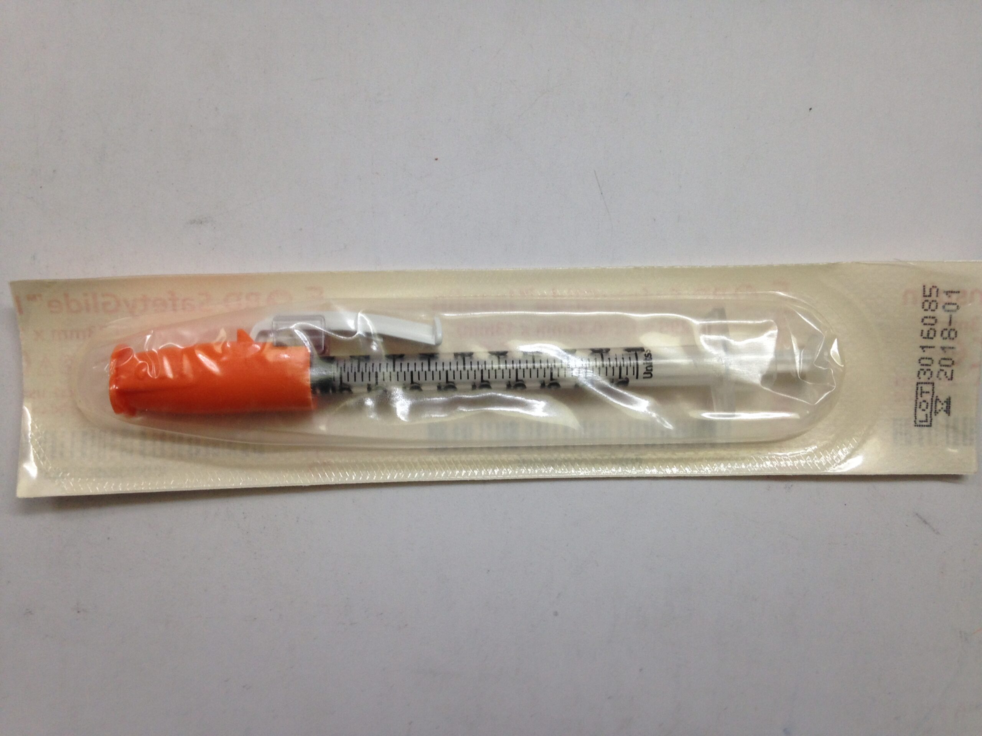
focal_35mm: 33
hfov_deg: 55.4
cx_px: 491
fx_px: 936
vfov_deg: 42.9
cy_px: 368
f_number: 2.4
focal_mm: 4.12
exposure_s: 1/60
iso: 64
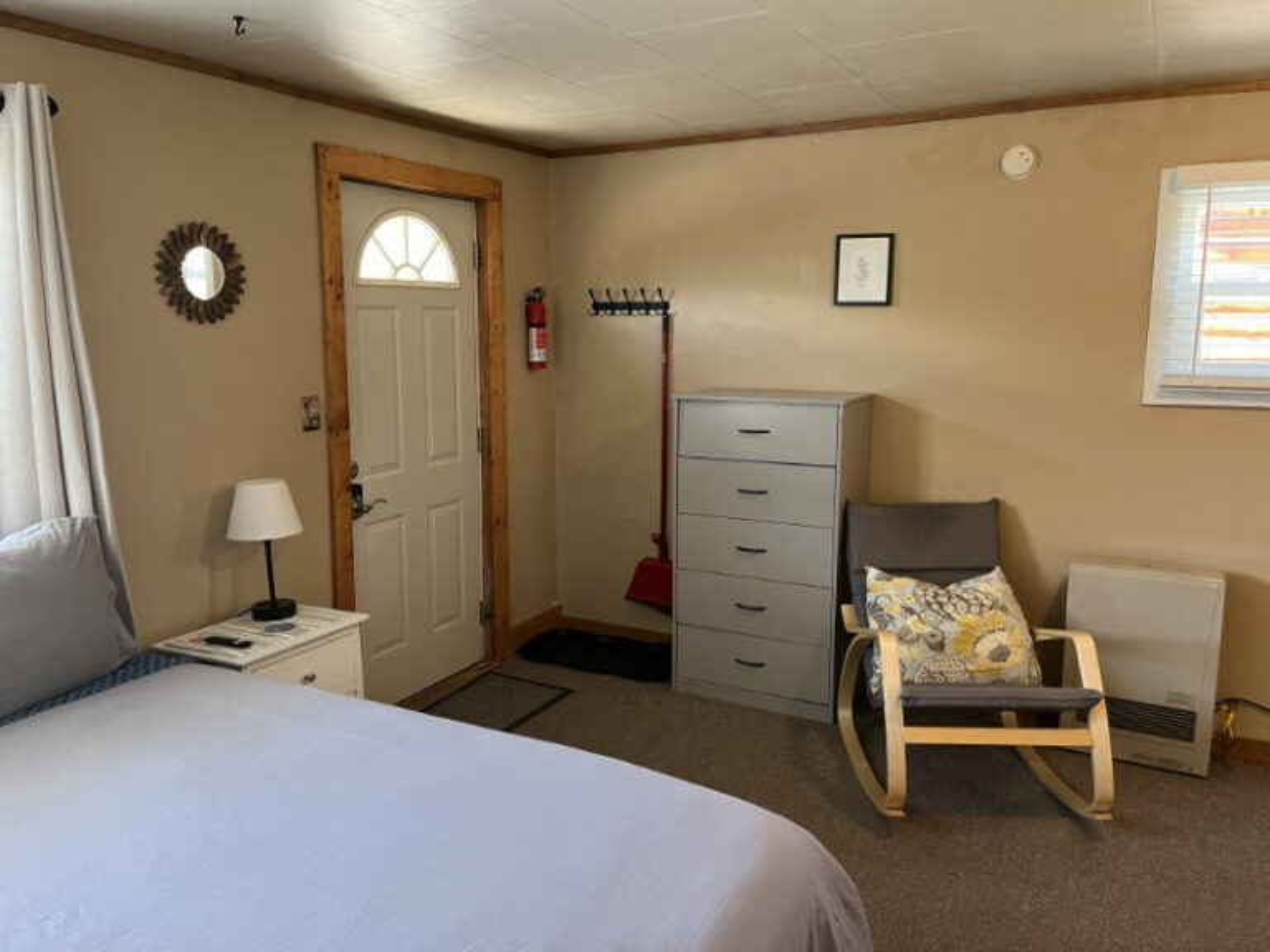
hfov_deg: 67.3
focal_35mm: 26
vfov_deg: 53.1
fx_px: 954
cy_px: 476
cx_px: 635
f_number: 1.6
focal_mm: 5.1
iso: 200
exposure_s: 1/60
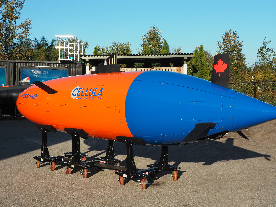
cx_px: 138
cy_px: 104
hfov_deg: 35.5
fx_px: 431
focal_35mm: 54
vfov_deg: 27.0
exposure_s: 1/250
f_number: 10
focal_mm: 27
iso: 200
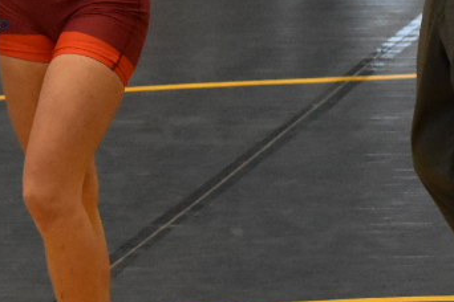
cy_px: 9
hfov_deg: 3.9
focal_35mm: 533
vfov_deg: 2.6
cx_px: 256
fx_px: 6726
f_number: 4.8
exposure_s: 1/500
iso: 3200
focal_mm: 75
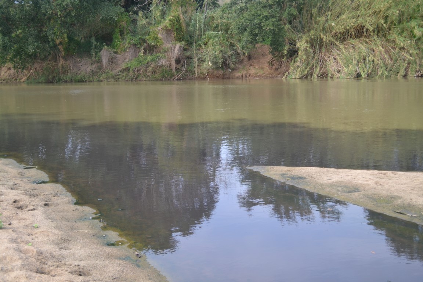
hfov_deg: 41.1
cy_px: 141
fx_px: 564
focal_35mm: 48
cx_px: 212
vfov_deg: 28.1
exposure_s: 1/640
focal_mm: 32
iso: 400
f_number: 4.8
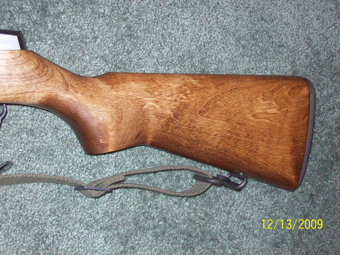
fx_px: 550
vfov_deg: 26.1
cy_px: 128
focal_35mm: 56
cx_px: 170
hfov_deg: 34.3
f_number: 3.4
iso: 200
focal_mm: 9.4
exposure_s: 1/84.5
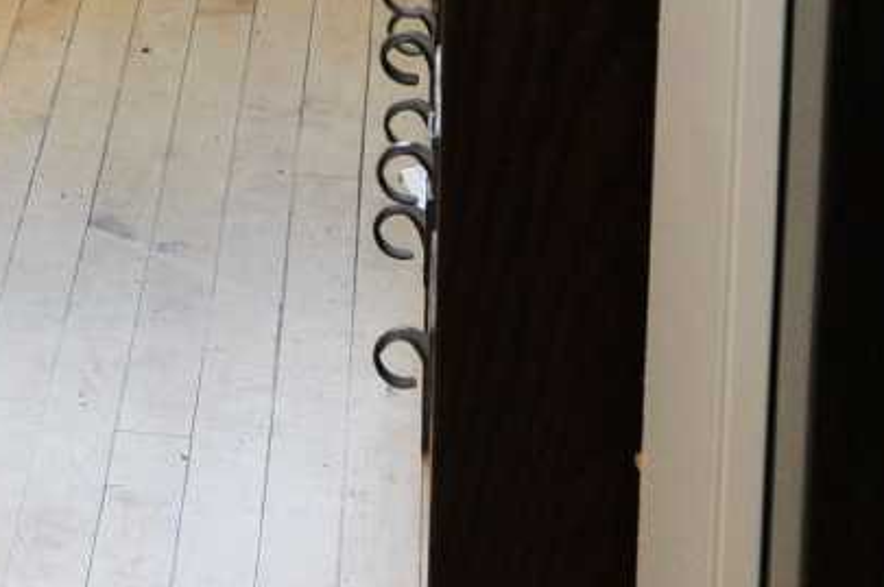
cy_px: -840
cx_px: -306
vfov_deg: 7.8
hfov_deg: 12.3
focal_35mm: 162
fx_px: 3973
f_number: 5.6
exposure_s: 1/200
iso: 800
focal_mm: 32
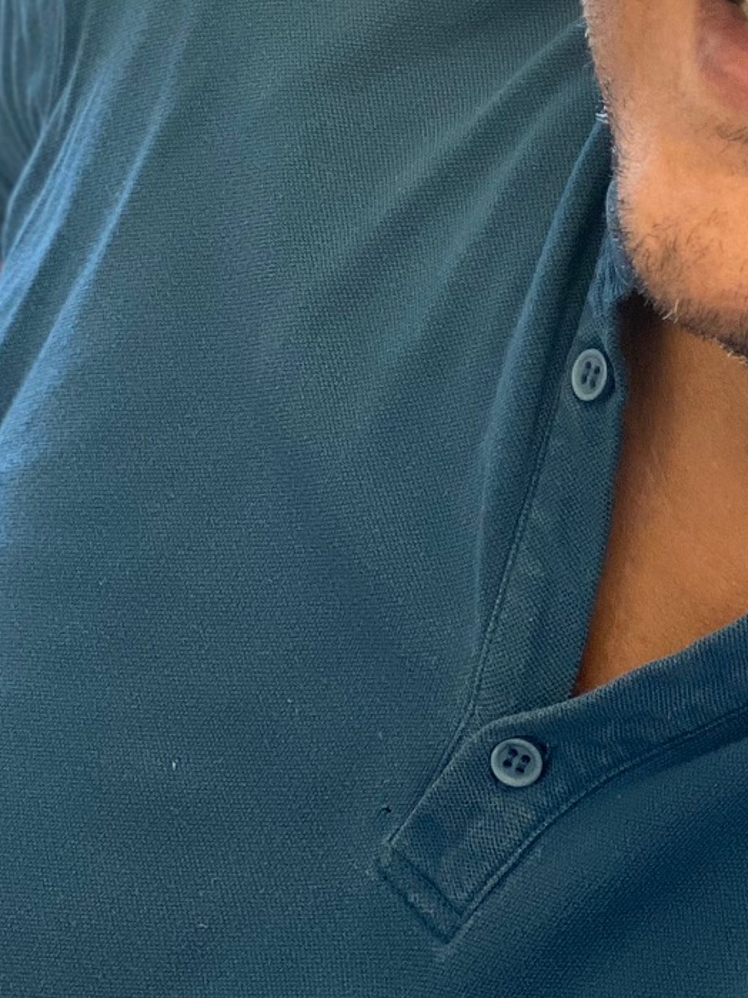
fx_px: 4323
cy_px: -141
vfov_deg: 12.9
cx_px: 965
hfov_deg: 9.7
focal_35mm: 150
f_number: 2
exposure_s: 1/100
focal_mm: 6
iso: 160
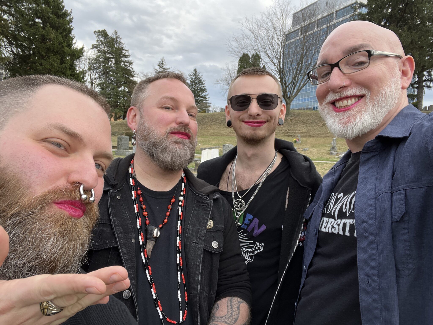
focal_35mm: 23
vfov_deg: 58.9
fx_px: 288
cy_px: 162
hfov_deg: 73.9
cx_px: 216
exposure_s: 1/166
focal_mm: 2.71
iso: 25
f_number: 2.2
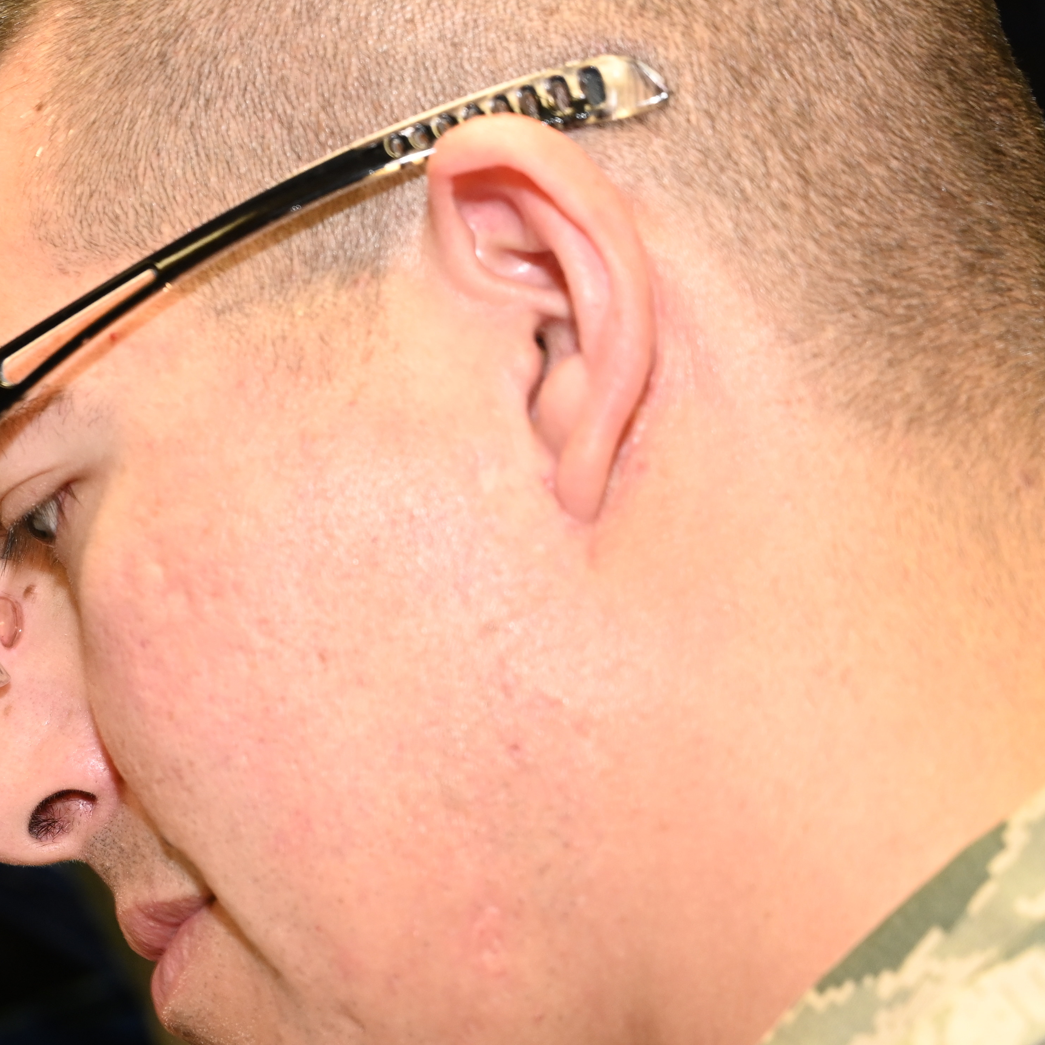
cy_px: 677
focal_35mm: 133
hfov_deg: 12.9
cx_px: -57
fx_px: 4543
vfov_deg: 13.1
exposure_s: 1/25
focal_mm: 56
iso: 800
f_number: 4
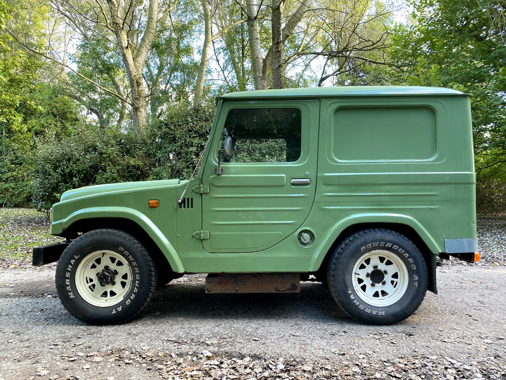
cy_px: 190
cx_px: 253
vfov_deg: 53.1
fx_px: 380
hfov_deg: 67.3
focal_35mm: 26
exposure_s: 1/121
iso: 100
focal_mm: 4.25
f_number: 1.8
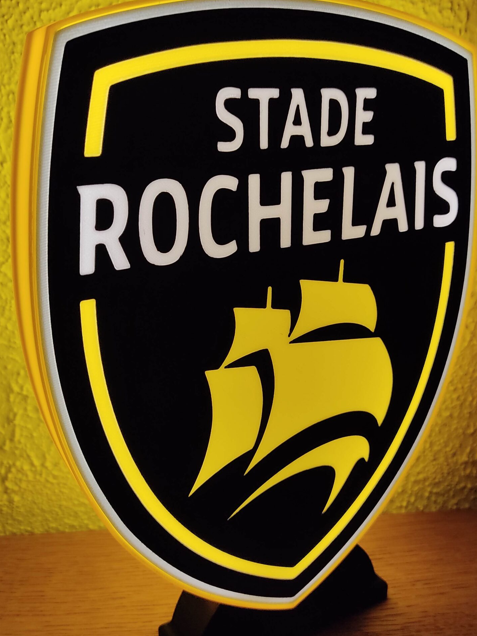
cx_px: 266
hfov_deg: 40.6
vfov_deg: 52.6
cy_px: 326
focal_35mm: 35
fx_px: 643
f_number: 1.79
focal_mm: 4.74
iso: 151
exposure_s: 1/100
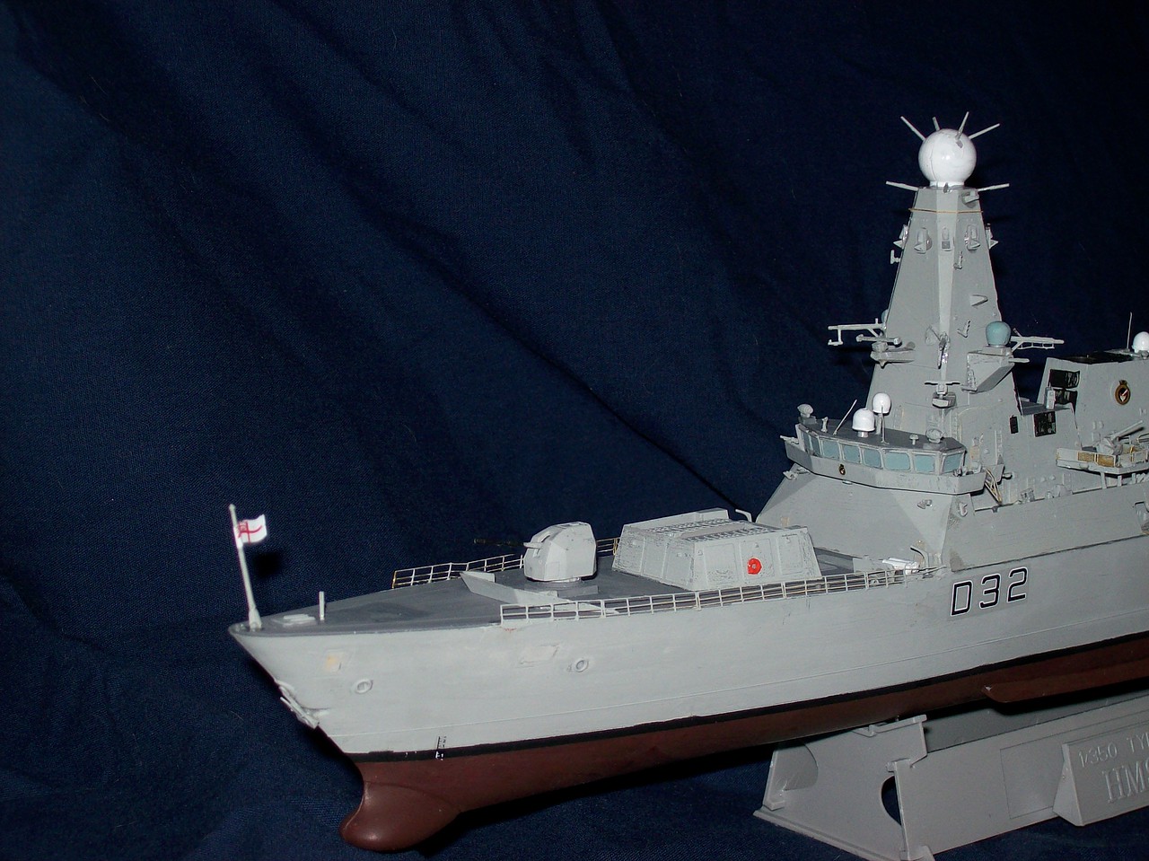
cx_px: 574
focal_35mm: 70
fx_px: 2323
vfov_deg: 21.0
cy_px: 430
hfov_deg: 27.8
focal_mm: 11.6
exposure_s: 1/97.2
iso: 80
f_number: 3.8
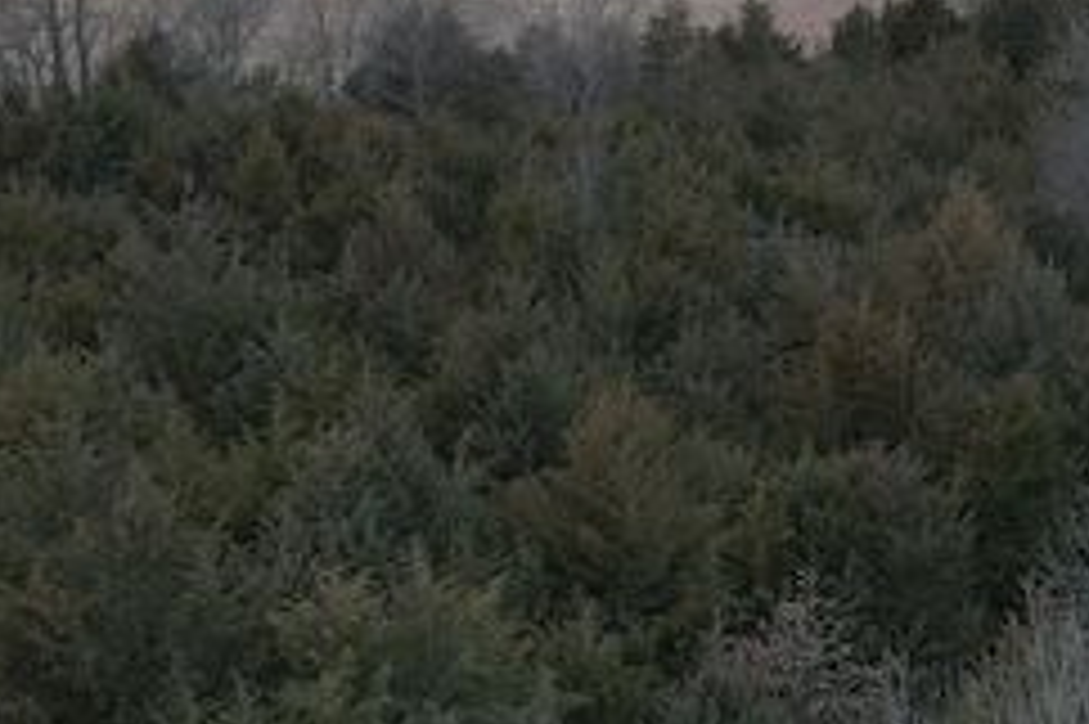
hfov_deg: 21.5
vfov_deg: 14.9
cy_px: 578
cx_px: 1125
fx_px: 2751
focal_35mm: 91
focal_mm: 8.38
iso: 100
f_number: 2.8
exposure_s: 1/80
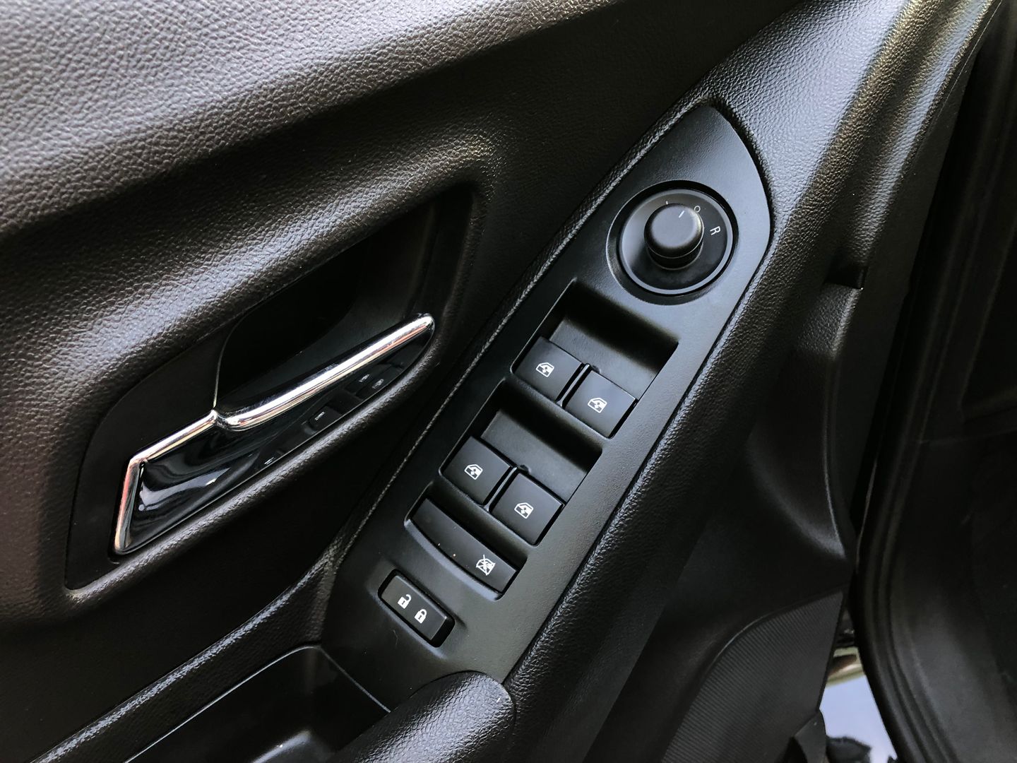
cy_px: 382
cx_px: 508
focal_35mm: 28
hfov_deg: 63.4
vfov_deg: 49.7
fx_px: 823
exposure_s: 1/15
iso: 40
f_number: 1.8
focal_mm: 4
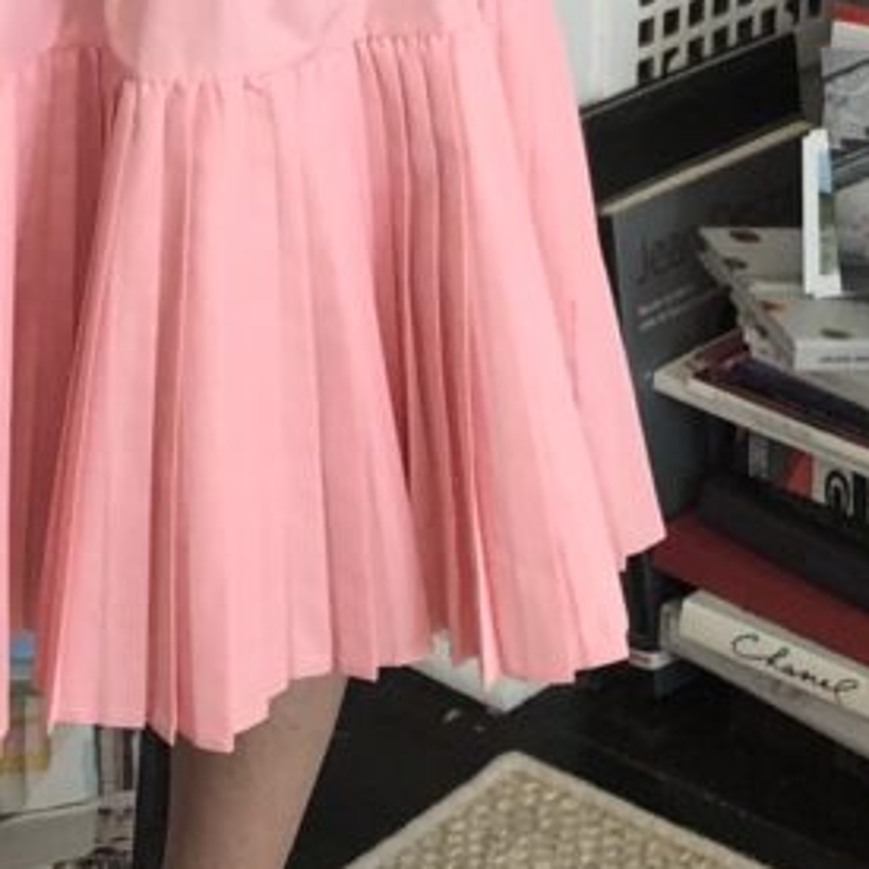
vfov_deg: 11.8
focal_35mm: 138
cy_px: -660
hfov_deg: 12.6
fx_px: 3919
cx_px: 250
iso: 40
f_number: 1.8
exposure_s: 1/30
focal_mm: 4
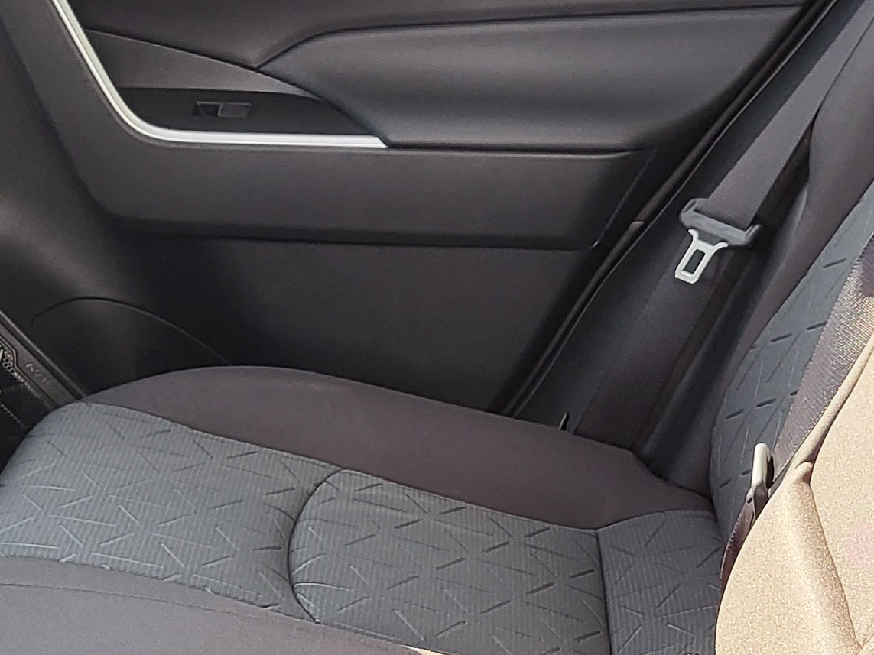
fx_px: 2297
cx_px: 508
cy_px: 585
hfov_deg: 21.5
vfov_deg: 16.0
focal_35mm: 91
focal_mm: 5.4
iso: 100
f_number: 1.8
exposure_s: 1/120
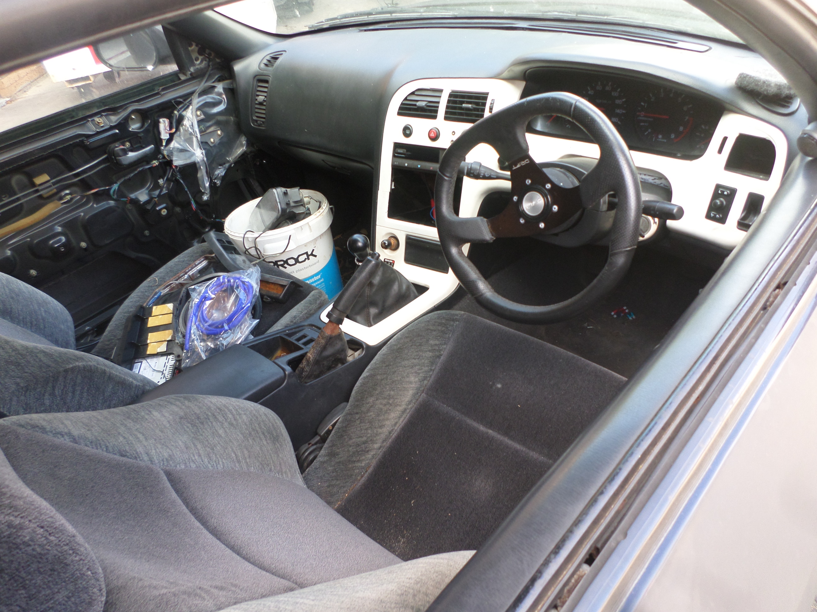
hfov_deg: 69.4
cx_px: 408
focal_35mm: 25
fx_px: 590
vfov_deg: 54.9
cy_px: 306
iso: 80
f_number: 2.5
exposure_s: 1/45
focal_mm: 4.5
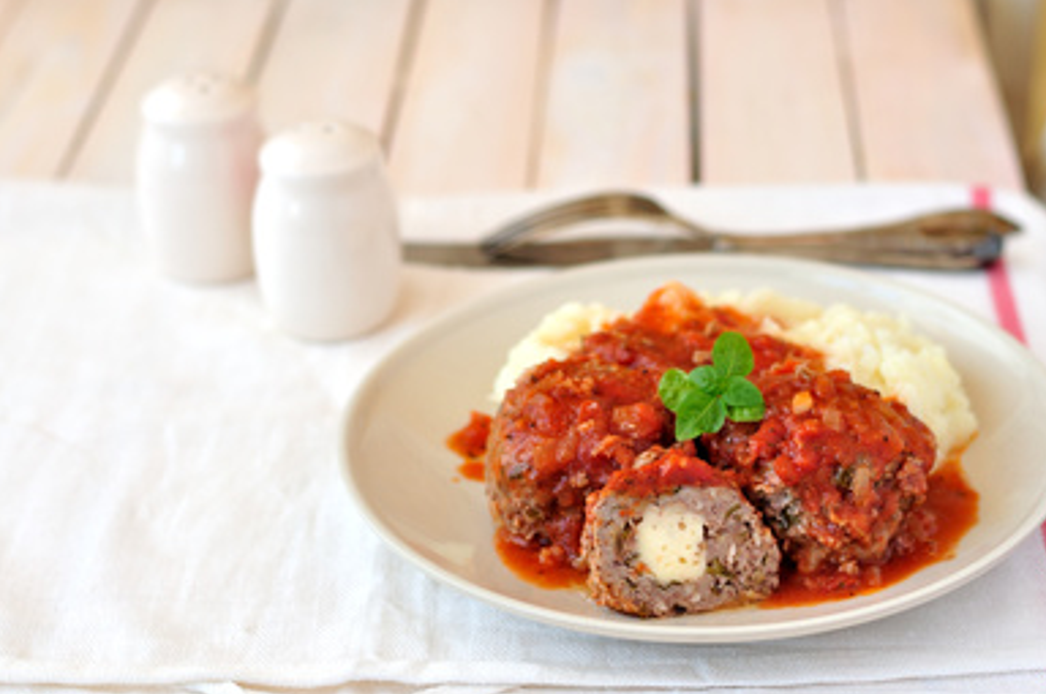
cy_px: 376
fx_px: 2409
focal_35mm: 83
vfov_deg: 16.4
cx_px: 546
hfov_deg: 24.5
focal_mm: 50
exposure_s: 1/80
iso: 100
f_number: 3.5
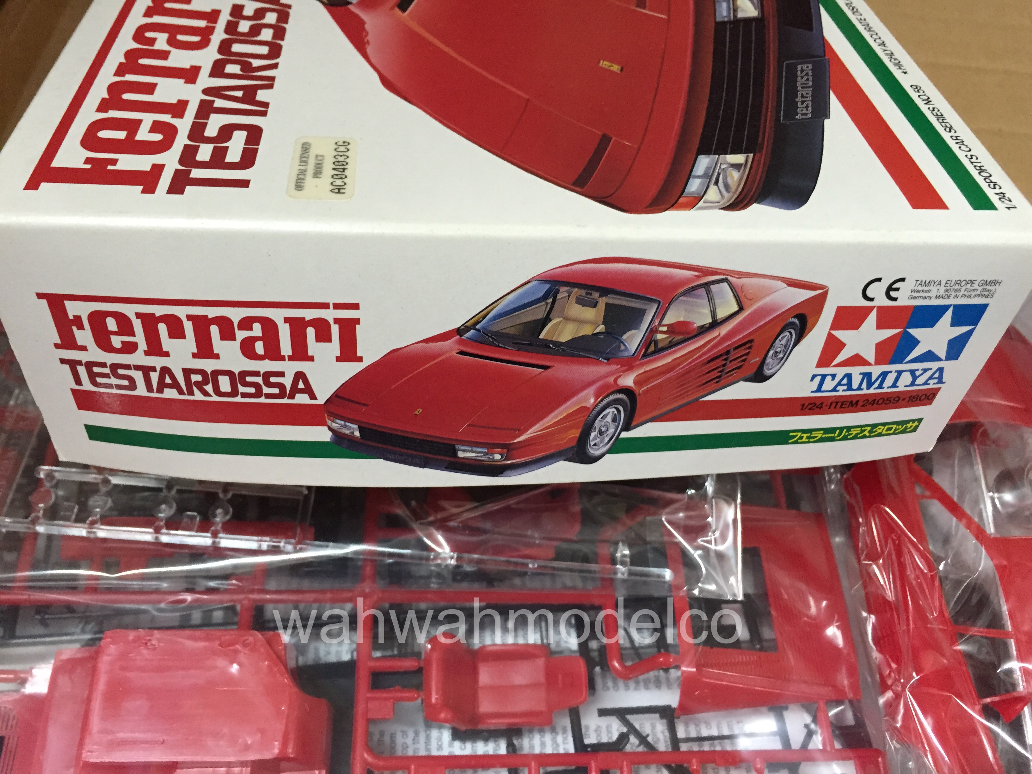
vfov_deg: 48.2
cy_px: 387
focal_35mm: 29
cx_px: 516
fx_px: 865
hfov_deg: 61.7
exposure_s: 1/20
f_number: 2.2
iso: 250
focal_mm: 4.15
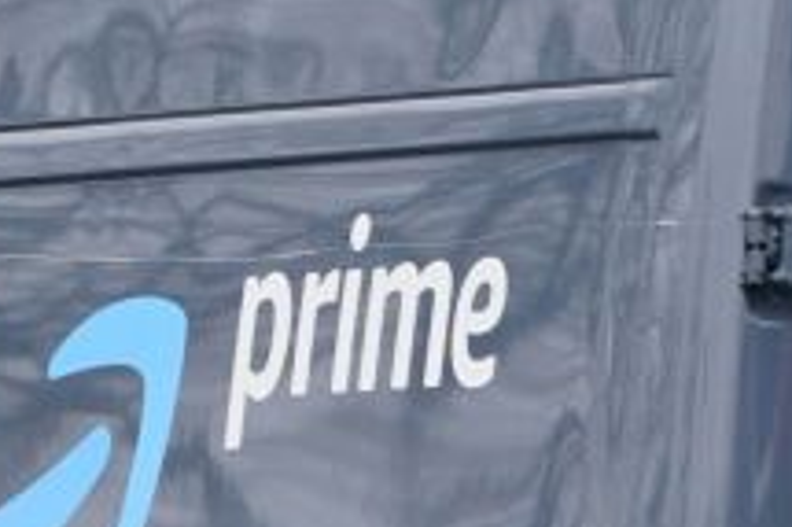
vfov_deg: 0.7
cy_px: 837
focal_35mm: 1854
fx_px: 40756
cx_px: 169
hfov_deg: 1.1
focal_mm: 321
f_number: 5.6
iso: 1250
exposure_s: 1/500
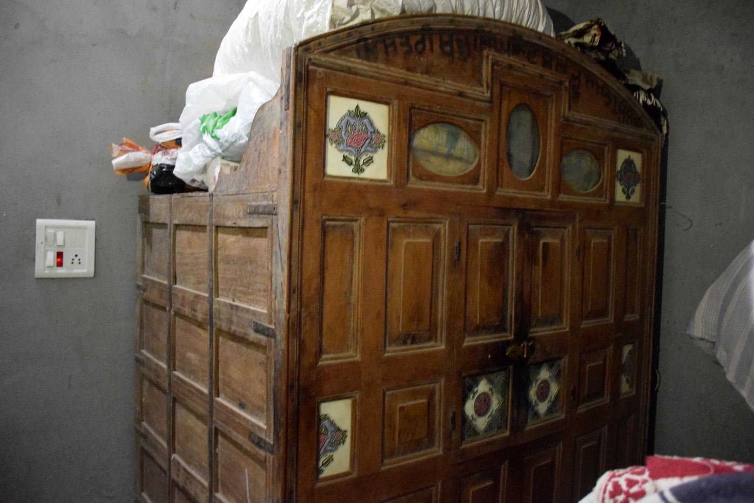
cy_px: 252
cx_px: 377
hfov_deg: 61.9
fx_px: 628
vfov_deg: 43.6
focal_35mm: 30
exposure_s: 1/40
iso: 6400
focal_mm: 20
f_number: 3.5
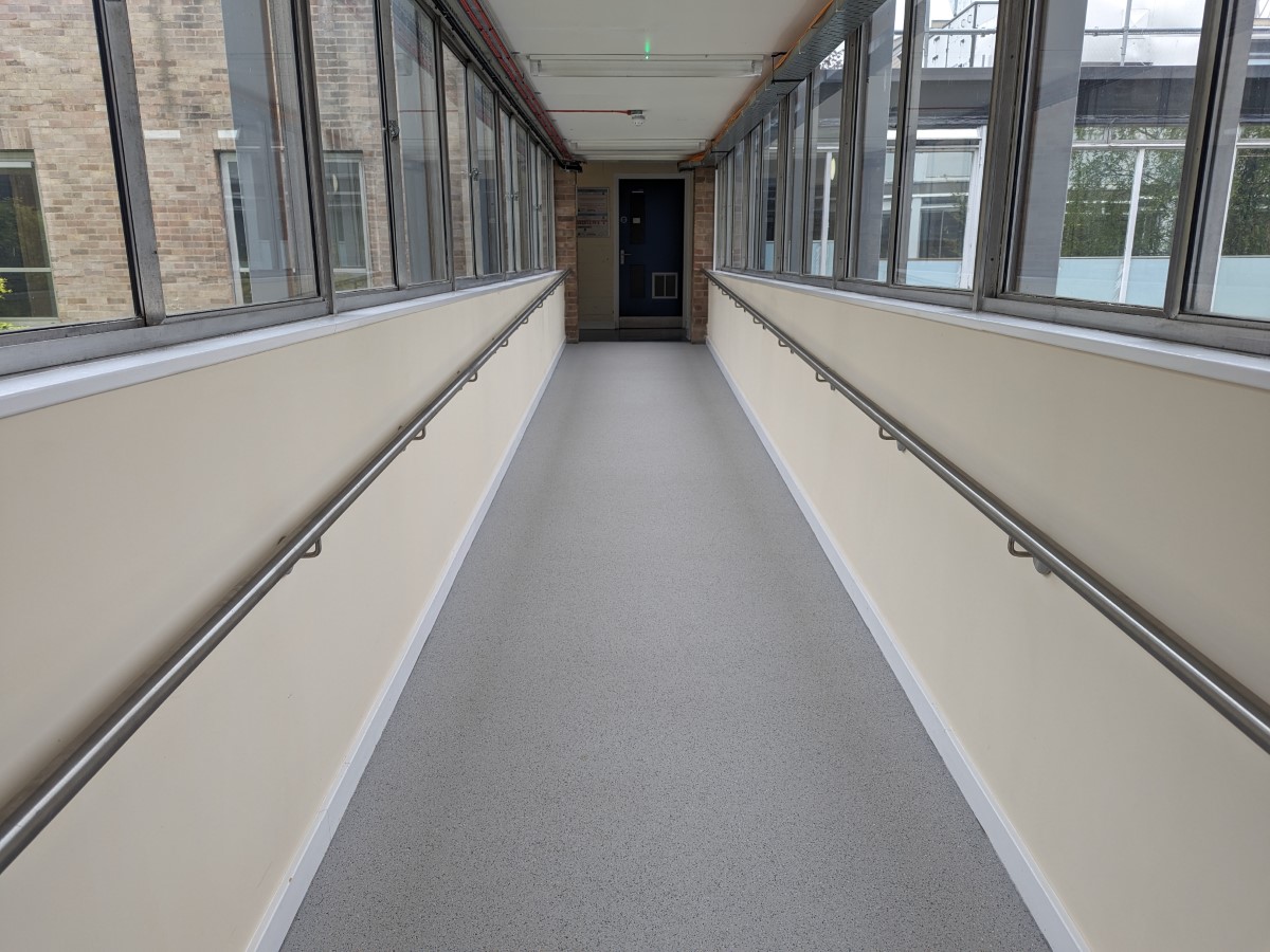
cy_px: 476
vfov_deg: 56.8
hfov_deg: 71.6
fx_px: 881
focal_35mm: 24
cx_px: 635
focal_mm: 6.81
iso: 44
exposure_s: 1/202
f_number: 1.85
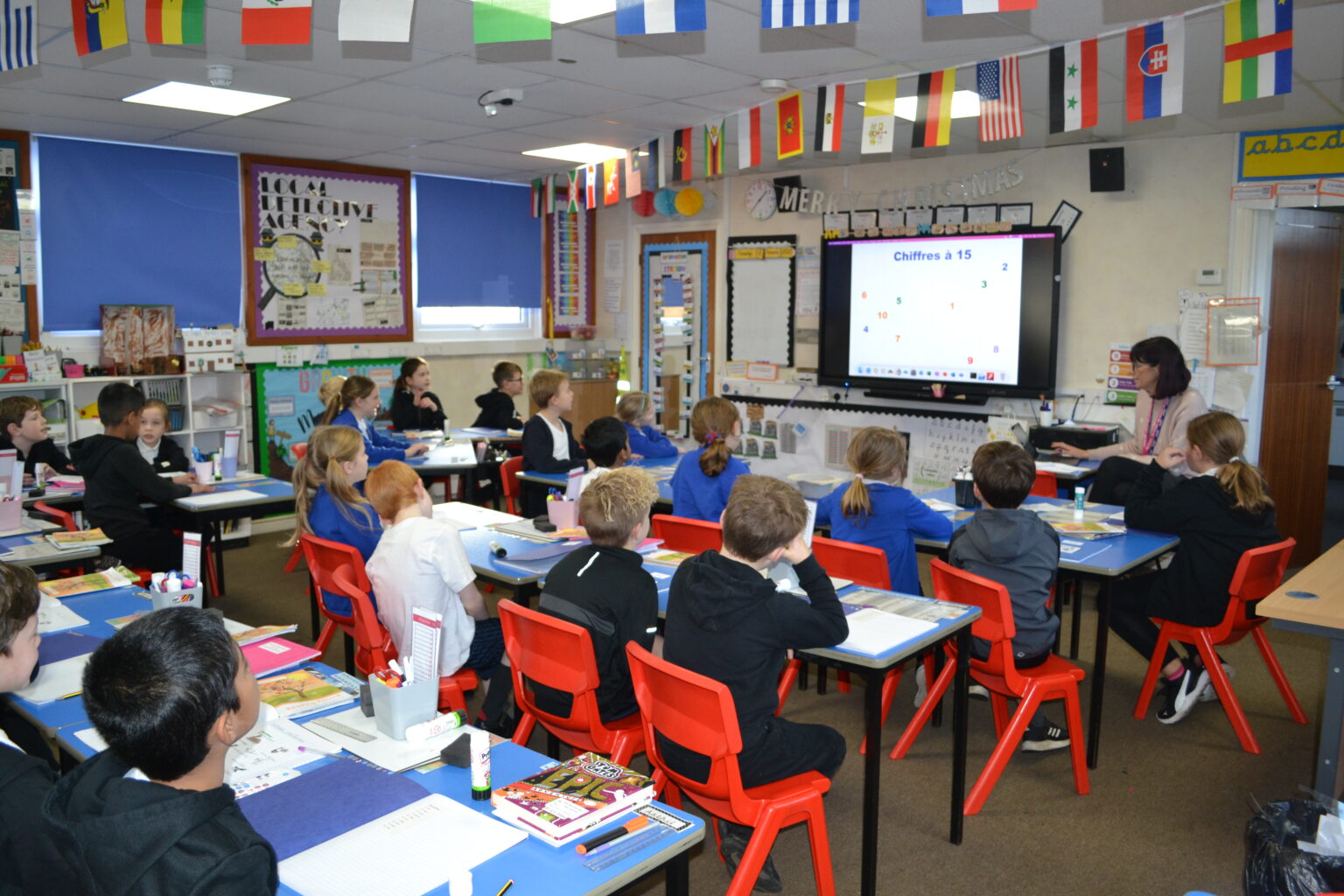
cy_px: 448
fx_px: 1008
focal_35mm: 27
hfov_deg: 67.4
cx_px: 672
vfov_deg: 47.9
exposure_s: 1/60
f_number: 3.5
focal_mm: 18
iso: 500
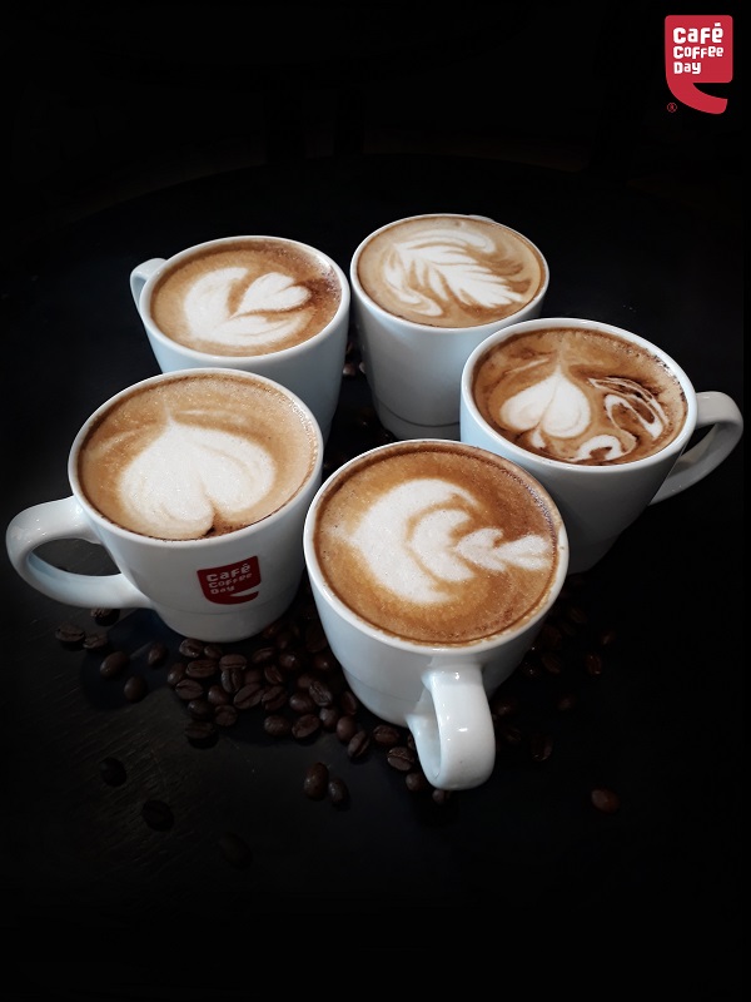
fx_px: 781
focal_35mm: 27
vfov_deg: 65.3
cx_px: 376
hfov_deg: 51.4
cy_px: 501
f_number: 1.9
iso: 40
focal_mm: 3.6
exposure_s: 1/145
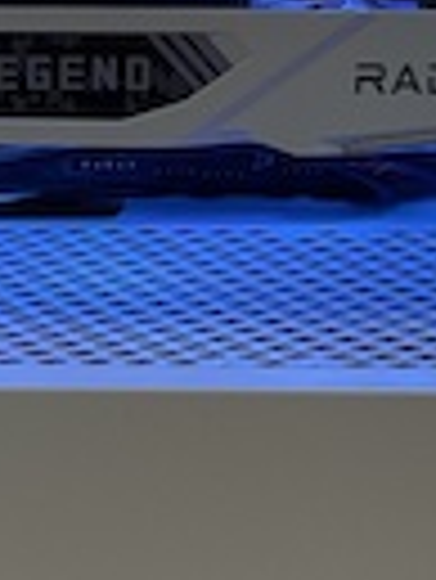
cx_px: 530
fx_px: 2699
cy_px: -243
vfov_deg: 11.8
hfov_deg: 9.1
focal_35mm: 161
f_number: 1.6
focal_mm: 4.2
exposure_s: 1/120
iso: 80
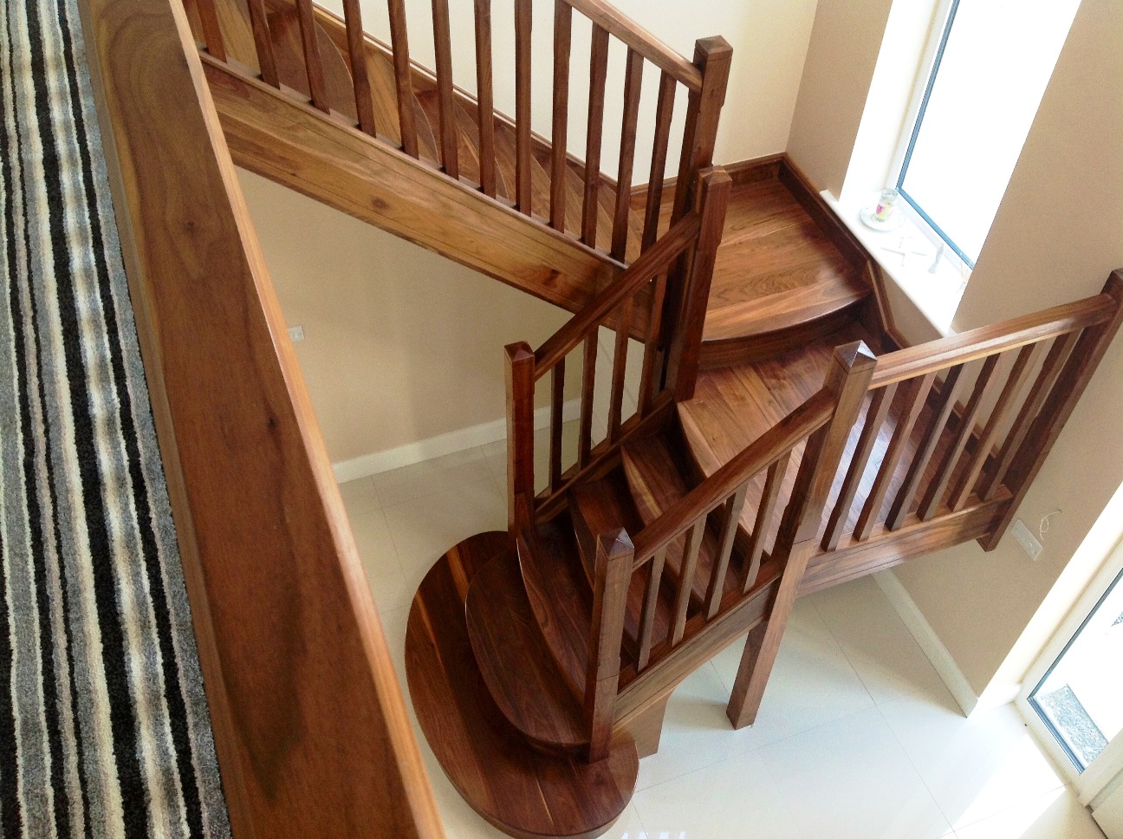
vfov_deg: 40.6
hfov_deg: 52.7
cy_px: 420
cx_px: 562
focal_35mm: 35
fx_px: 1134
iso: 80
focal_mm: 4.28
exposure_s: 1/60
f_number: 2.4
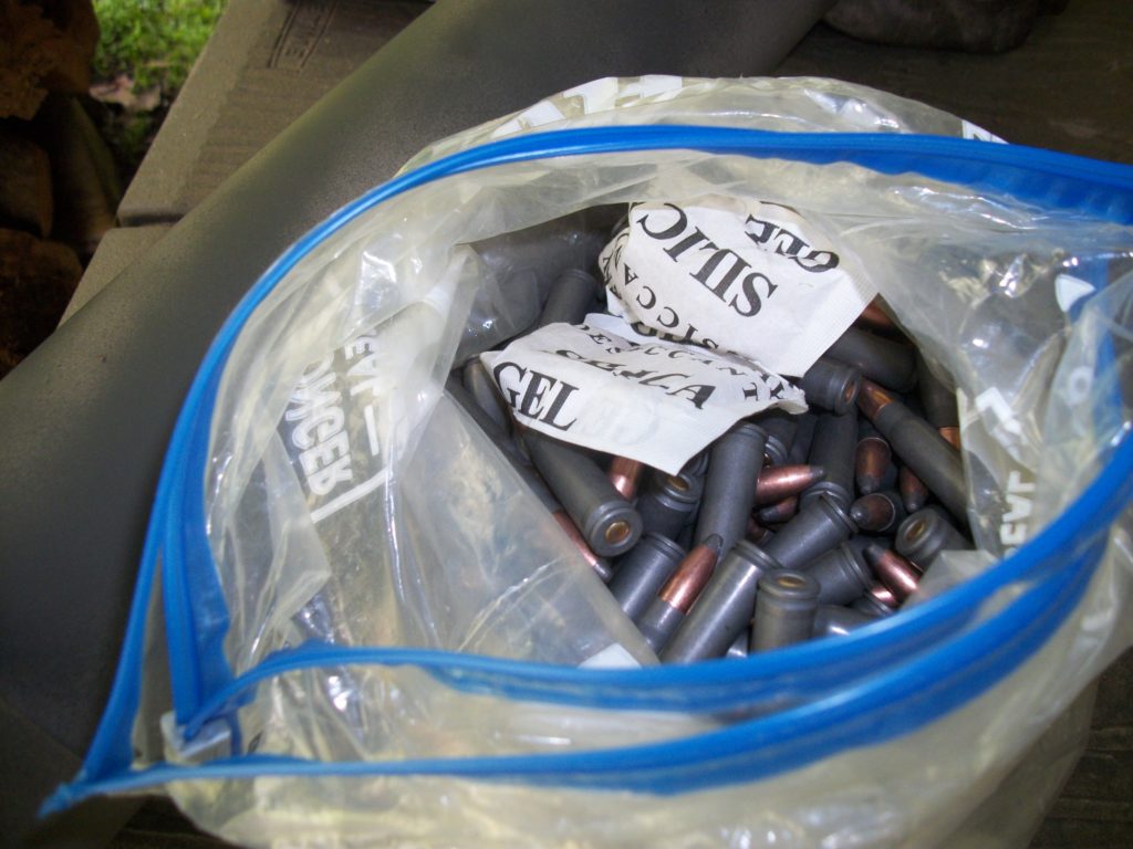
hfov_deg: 56.8
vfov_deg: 44.2
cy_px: 424
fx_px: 1047
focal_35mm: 32
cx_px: 566
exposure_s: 1/60
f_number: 2.9
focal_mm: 5.7
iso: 160
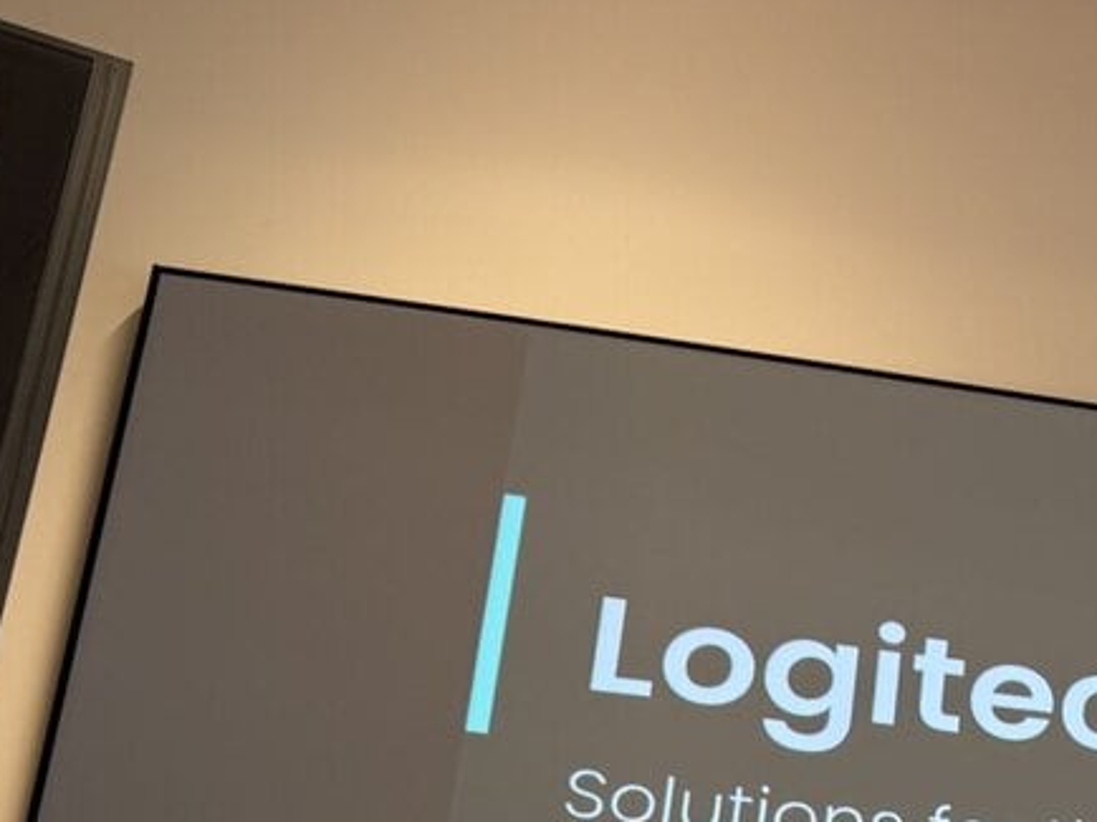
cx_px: 1514
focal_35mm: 83
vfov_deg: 17.1
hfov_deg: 20.9
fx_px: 2629
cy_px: 950
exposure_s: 1/100
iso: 80
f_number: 1.78
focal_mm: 6.76
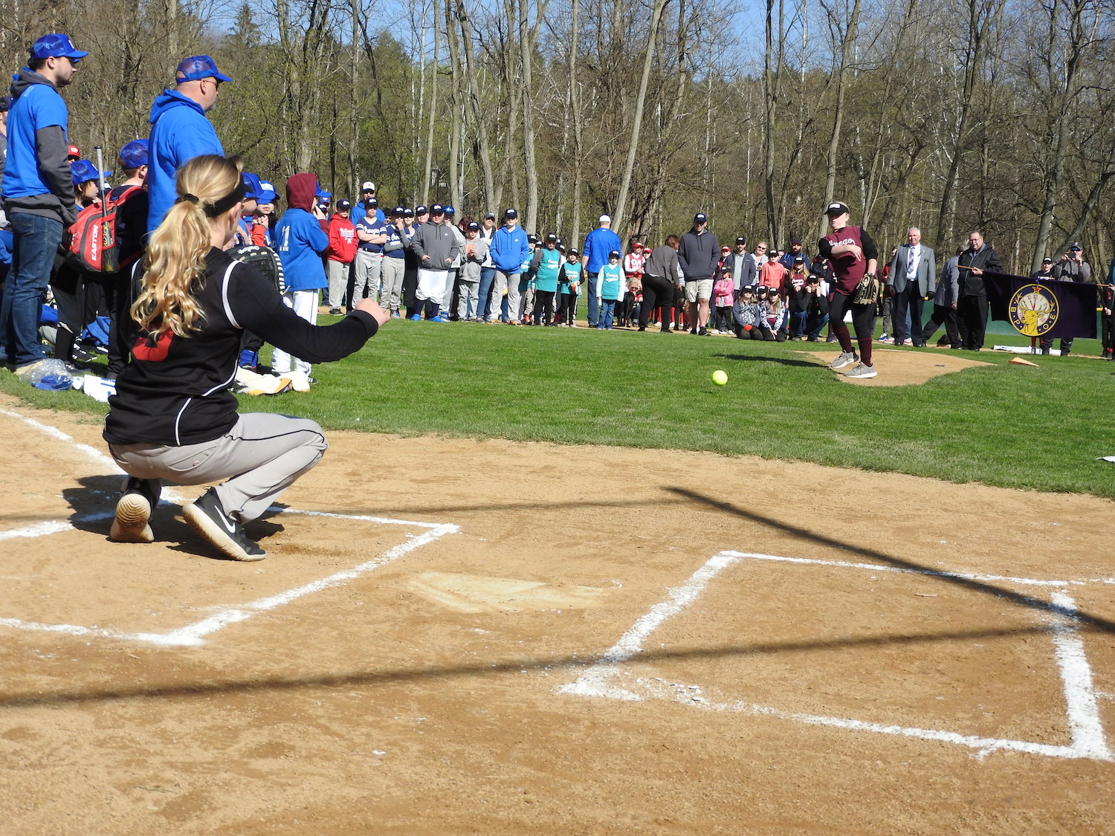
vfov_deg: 26.6
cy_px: 418
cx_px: 558
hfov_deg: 34.9
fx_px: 1772
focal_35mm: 55
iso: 100
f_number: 4
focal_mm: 9.9
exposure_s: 1/1000
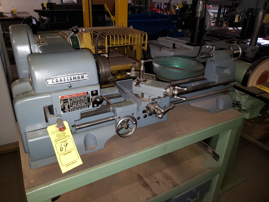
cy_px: 101
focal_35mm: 26
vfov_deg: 53.1
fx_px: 202
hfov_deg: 67.3
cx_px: 134
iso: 125
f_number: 1.5
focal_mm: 4.3
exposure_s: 1/24
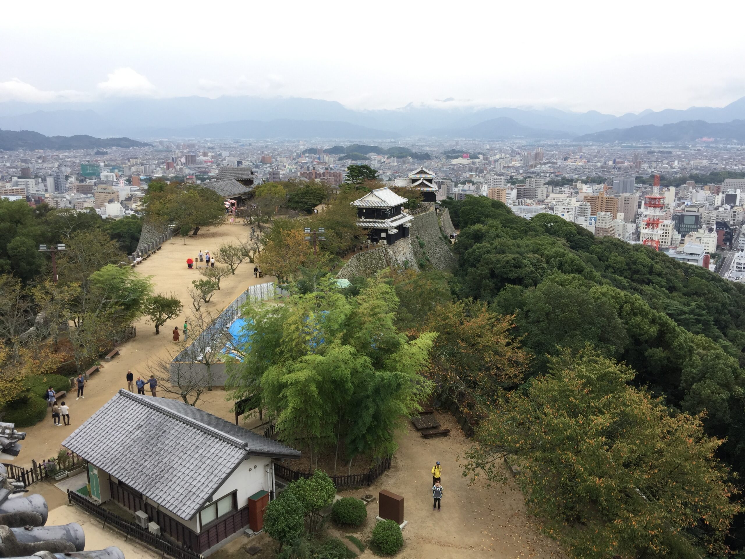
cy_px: 280
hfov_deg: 61.7
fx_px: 624
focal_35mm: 29
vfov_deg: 48.2
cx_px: 372
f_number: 2.2
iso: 32
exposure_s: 1/377
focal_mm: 4.15
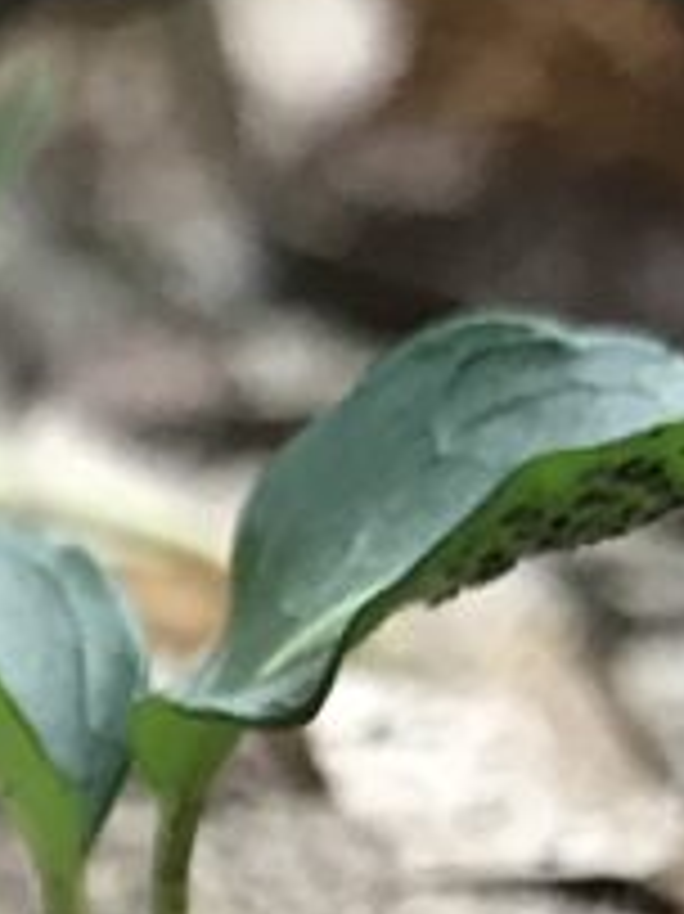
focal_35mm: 212
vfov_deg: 8.7
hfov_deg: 6.4
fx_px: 5591
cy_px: 1950
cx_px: -1386
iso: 40
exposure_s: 1/15
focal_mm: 3.99
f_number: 1.8
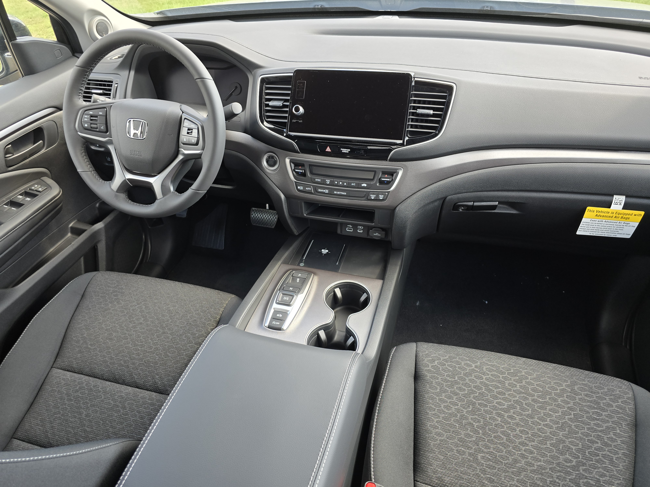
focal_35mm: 23
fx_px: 432
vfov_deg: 58.9
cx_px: 325
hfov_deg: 73.9
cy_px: 244
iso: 80
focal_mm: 6.3
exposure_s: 1/180
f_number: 1.7
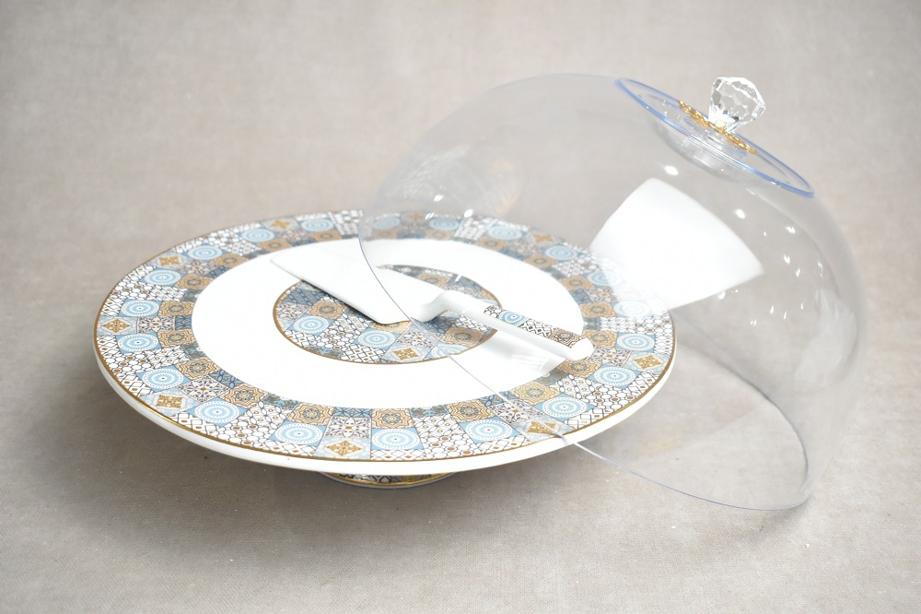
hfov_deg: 45.0
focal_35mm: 44
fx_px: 1112
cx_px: 460
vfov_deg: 30.8
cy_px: 307
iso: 1600
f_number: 4.2
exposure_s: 1/80
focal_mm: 29
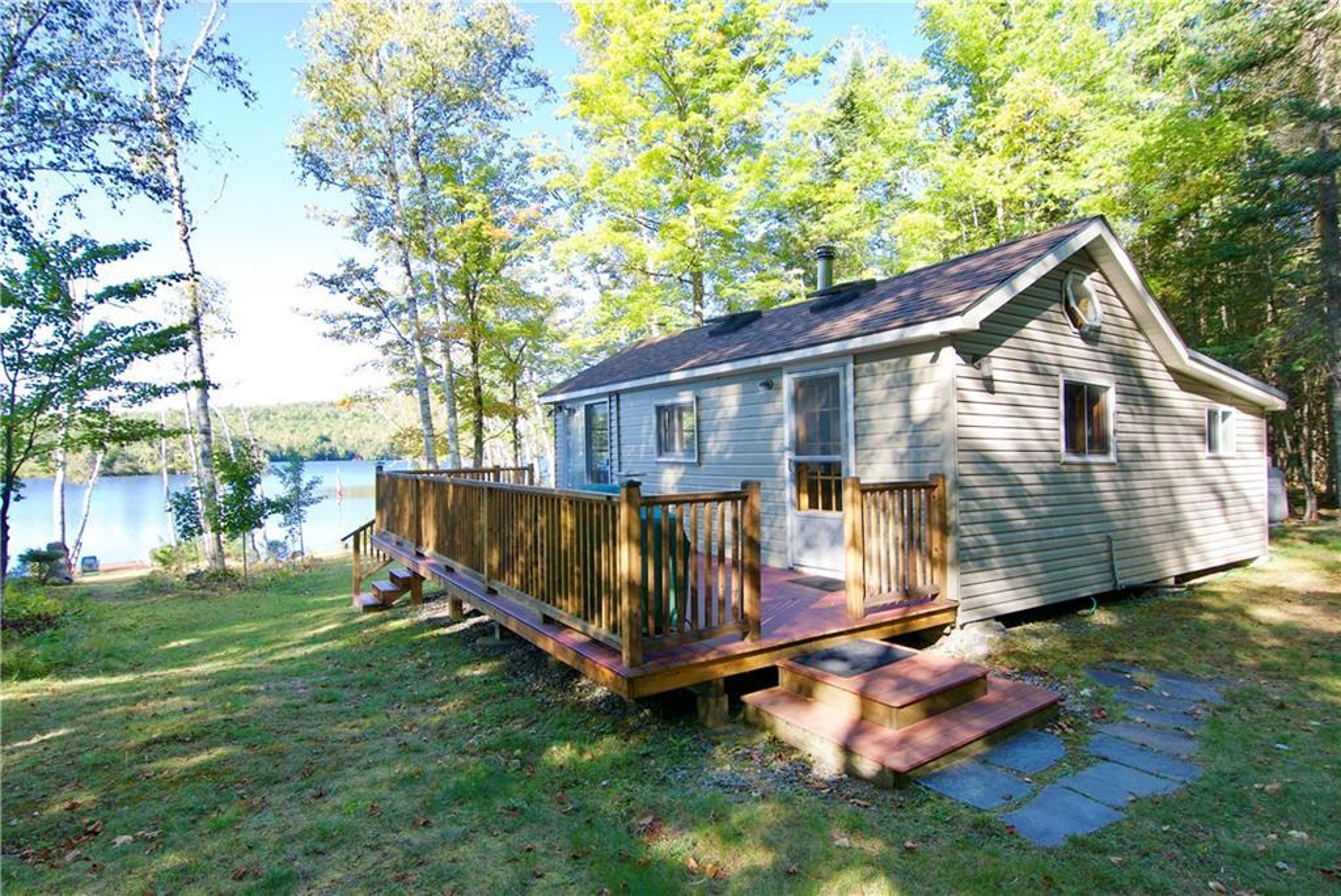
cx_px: 670
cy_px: 448
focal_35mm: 18
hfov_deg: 90.0
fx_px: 671
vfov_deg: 67.5
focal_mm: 12
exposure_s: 1/125
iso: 200
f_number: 5.6
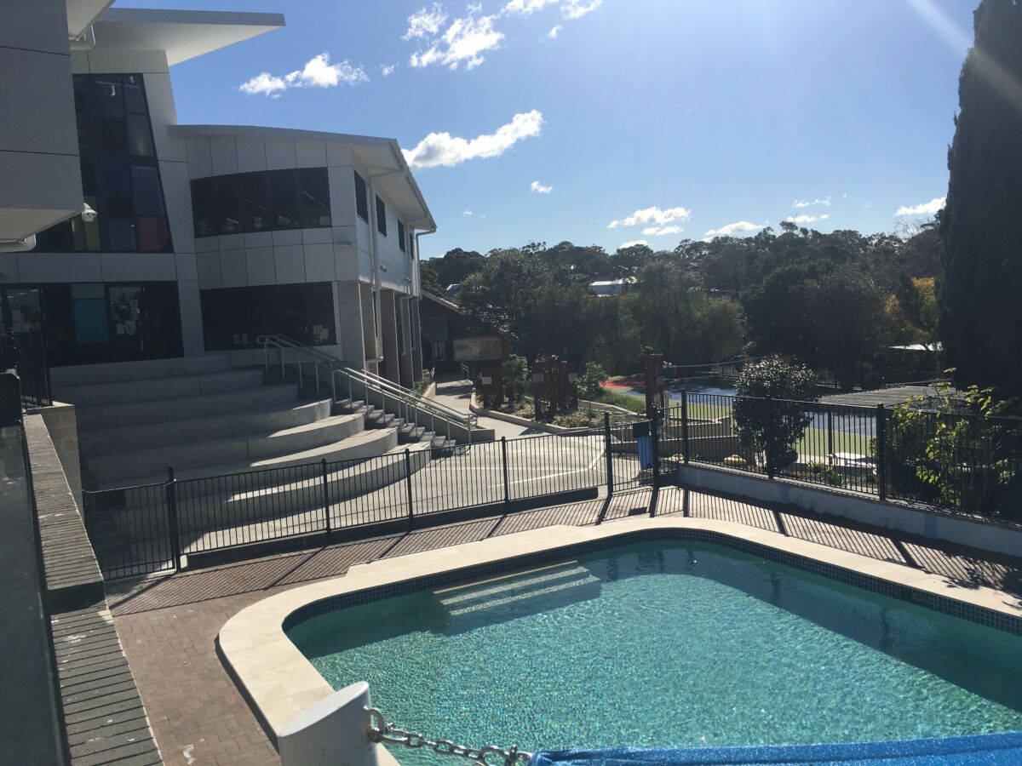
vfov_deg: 48.2
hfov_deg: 61.7
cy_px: 383
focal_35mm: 29
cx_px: 511
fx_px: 856
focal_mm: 4.15
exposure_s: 1/2959
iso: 25
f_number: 2.2
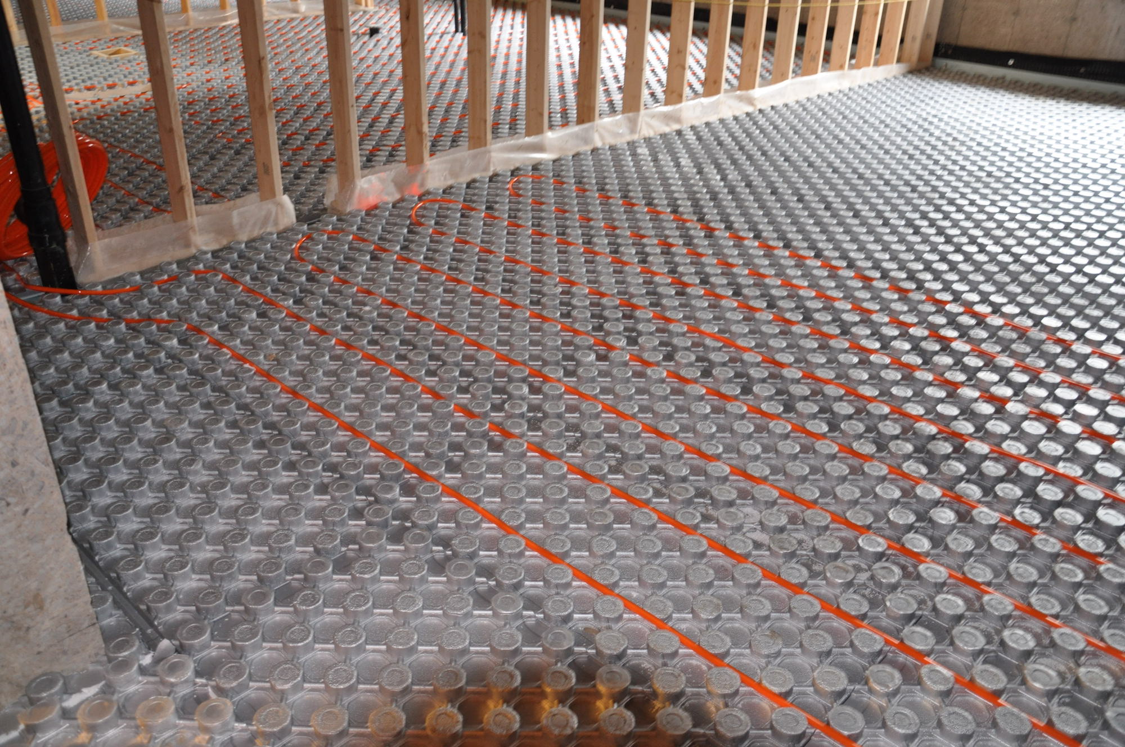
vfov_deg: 41.6
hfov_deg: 59.6
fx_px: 983
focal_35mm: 32
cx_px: 562
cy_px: 374
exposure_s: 1/6
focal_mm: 21
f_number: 3.8
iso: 800
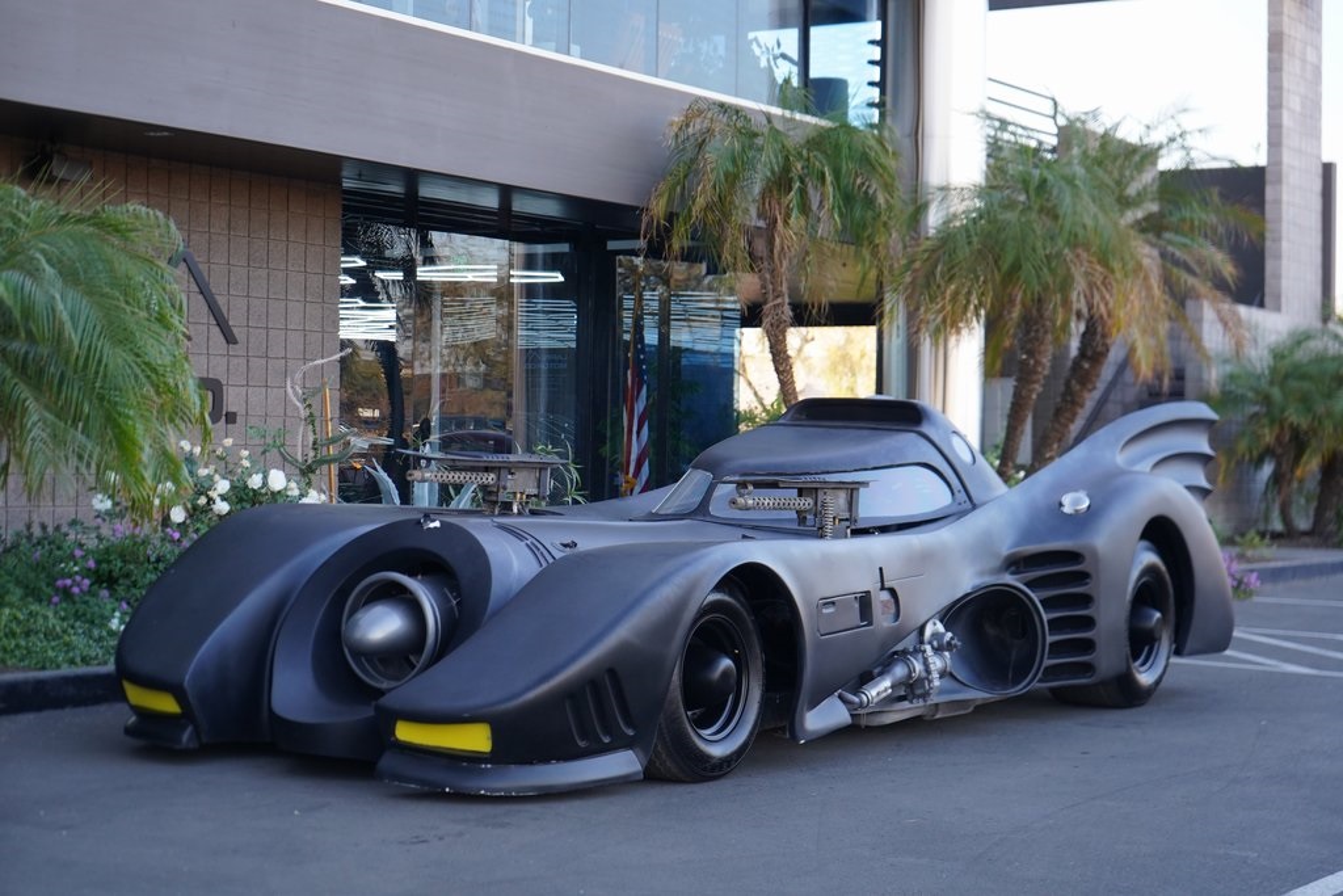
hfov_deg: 30.5
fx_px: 2462
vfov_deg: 20.6
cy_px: 448
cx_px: 672
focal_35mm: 66
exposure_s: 1/160
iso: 1250
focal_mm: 66
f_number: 5.6
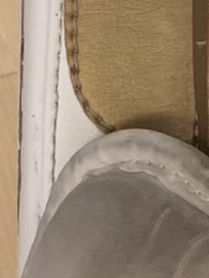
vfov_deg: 10.1
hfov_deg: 7.4
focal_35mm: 196
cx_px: 380
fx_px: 1578
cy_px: 42
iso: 200
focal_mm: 4.25
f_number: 1.8
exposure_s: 1/60
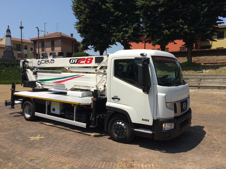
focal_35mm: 29
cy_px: 84
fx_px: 189
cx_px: 113
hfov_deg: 61.7
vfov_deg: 48.2
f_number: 2.2
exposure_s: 1/3425
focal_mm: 4.15
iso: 32
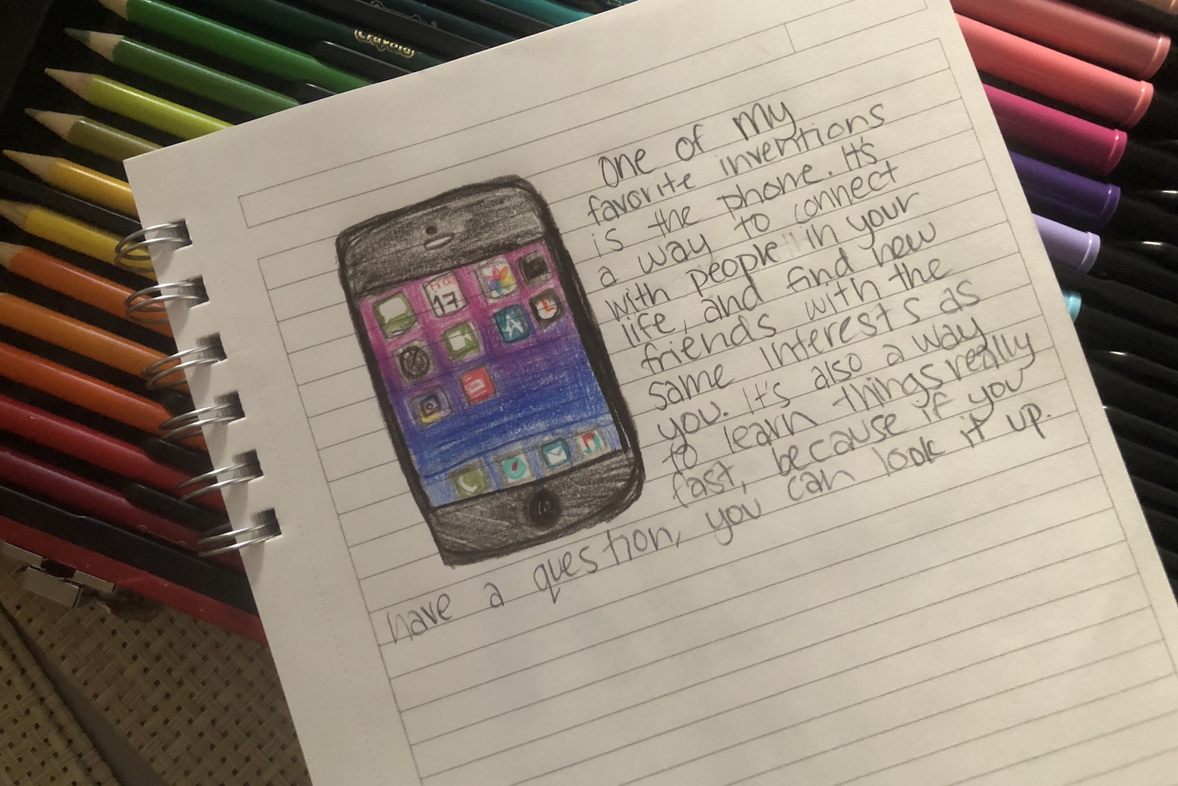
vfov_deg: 43.6
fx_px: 982
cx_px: 601
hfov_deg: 61.9
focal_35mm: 30
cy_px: 369
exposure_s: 1/5
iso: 100
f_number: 1.8
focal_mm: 3.99
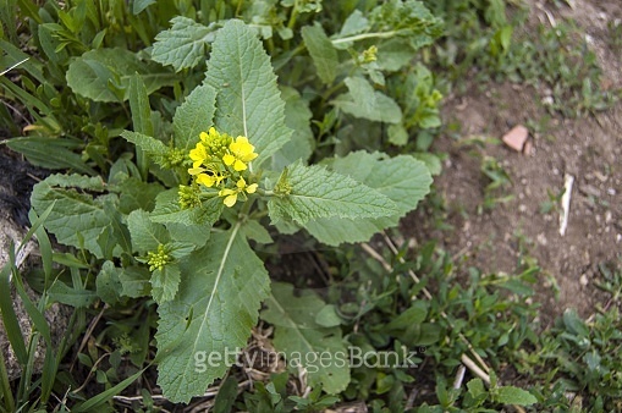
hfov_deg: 55.2
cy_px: 206
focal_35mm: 34
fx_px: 595
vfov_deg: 38.3
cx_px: 311
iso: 400
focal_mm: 23
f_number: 4.5
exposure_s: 1/80
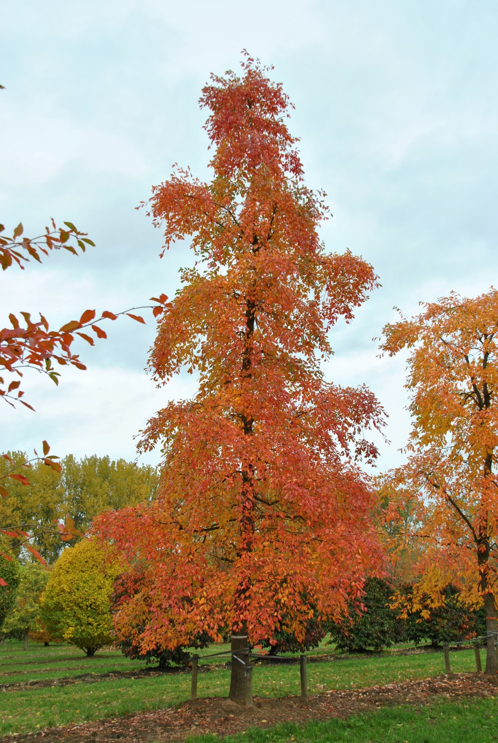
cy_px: 372
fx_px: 900
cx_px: 249
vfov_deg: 44.9
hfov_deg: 30.9
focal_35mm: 44
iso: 200
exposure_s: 1/250
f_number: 8
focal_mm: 29
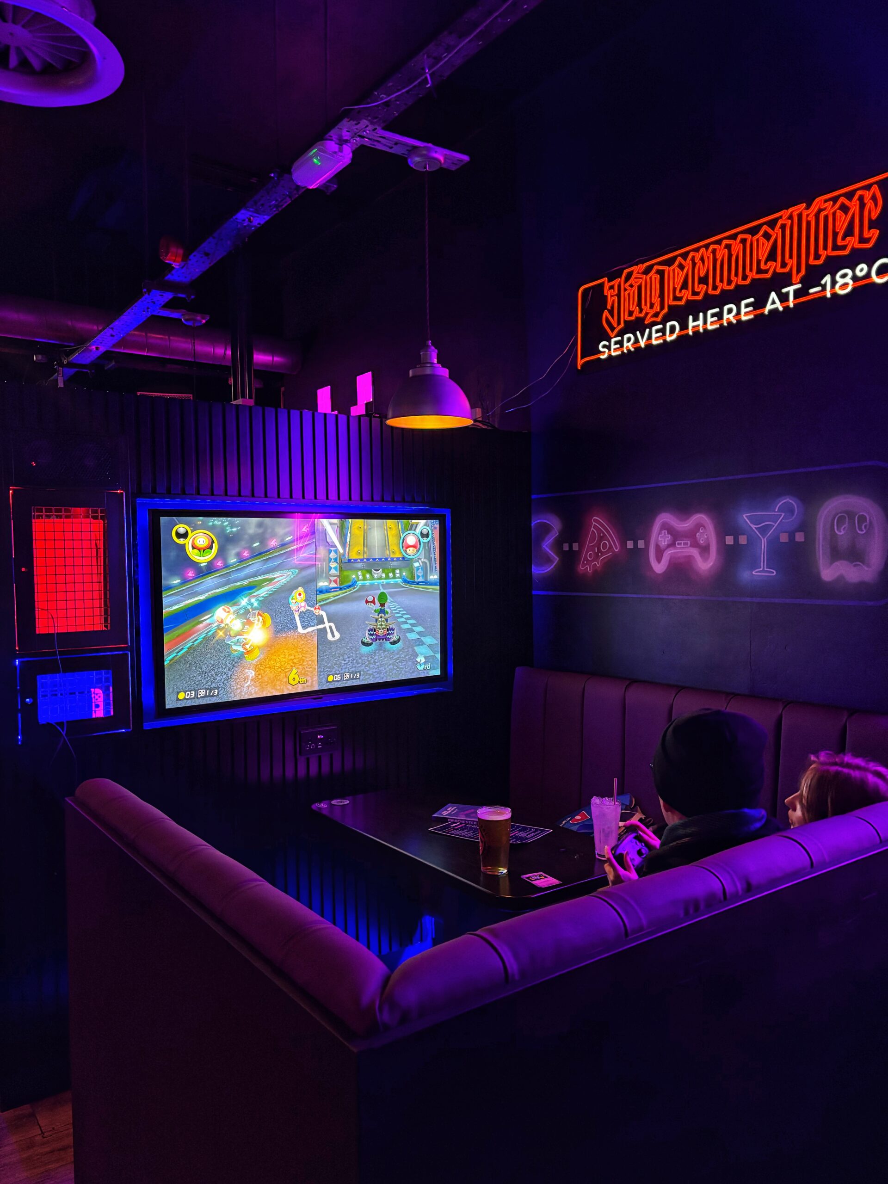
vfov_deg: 67.3
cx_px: 444
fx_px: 889
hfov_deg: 53.1
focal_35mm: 26
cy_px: 592
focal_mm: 5.96
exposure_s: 1/60
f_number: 1.6
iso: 250
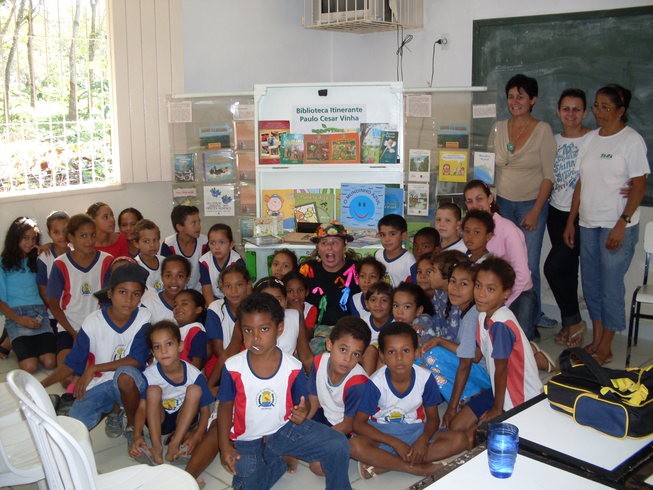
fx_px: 717
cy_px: 245
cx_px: 326
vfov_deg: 37.7
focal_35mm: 38
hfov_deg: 49.0
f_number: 2.8
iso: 200
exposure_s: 1/45
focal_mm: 6.3
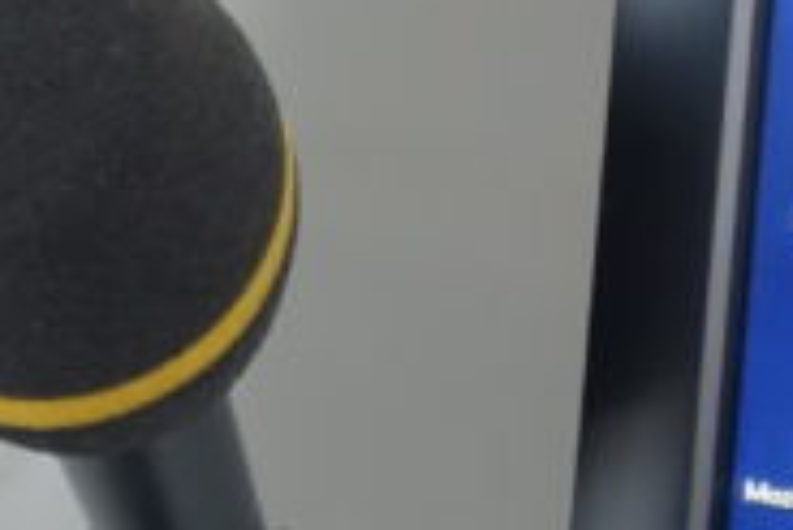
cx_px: -284
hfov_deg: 7.0
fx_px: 6437
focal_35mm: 292
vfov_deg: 4.7
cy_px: -155
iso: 800
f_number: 2.8
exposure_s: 1/30
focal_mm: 25.7
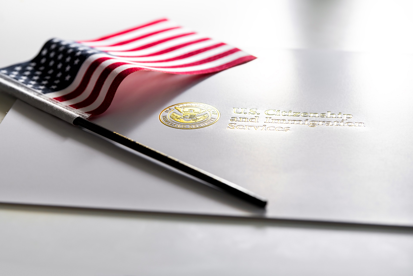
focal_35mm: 120
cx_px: 206
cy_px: 138
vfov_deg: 11.4
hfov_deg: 17.1
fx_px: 1377
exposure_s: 1/400
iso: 200
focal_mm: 120
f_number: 5.6
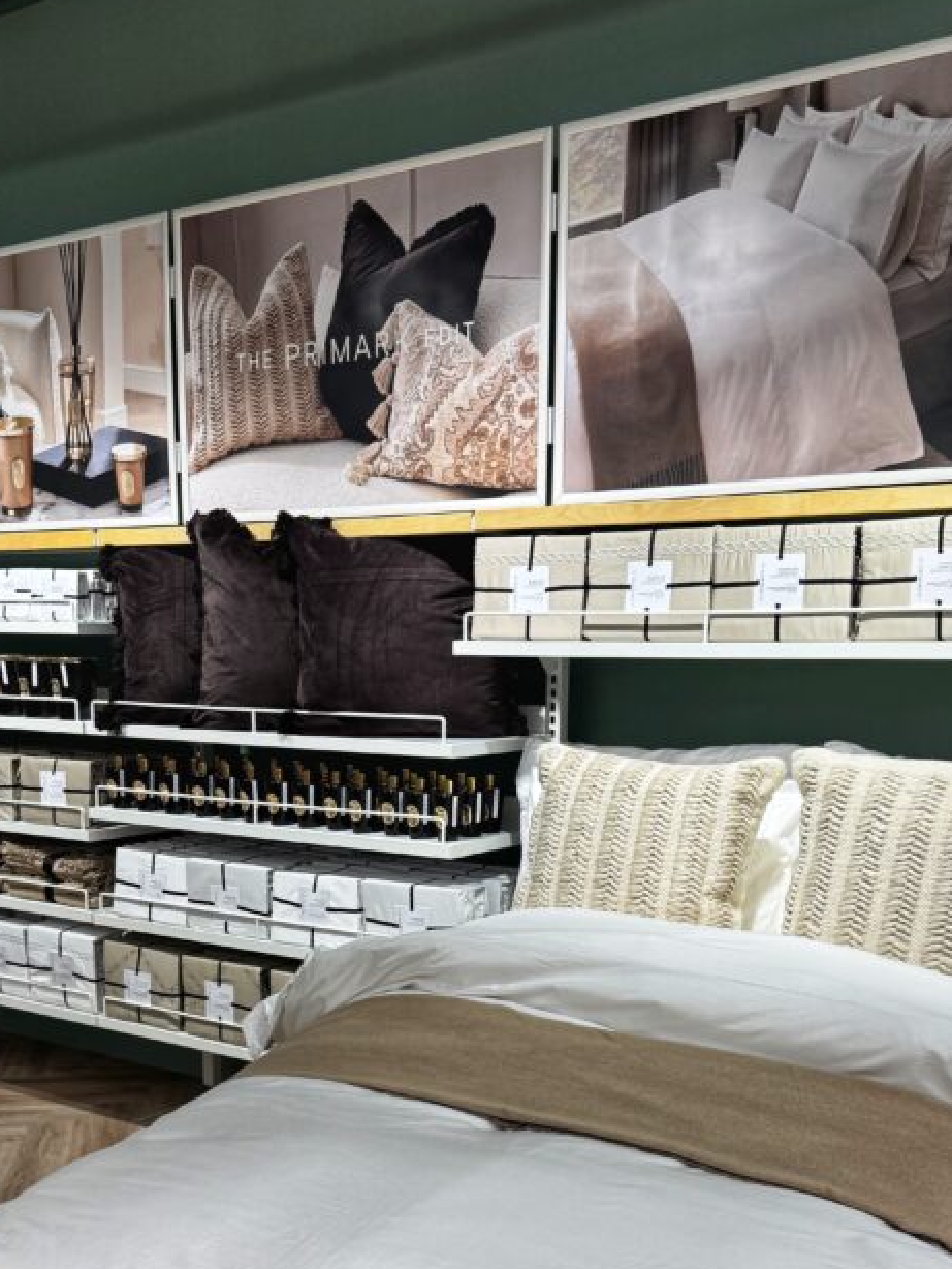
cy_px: 934
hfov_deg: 36.0
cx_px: 469
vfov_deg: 45.3
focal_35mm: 40
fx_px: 1466
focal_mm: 6.76
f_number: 1.78
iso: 80
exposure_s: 1/379
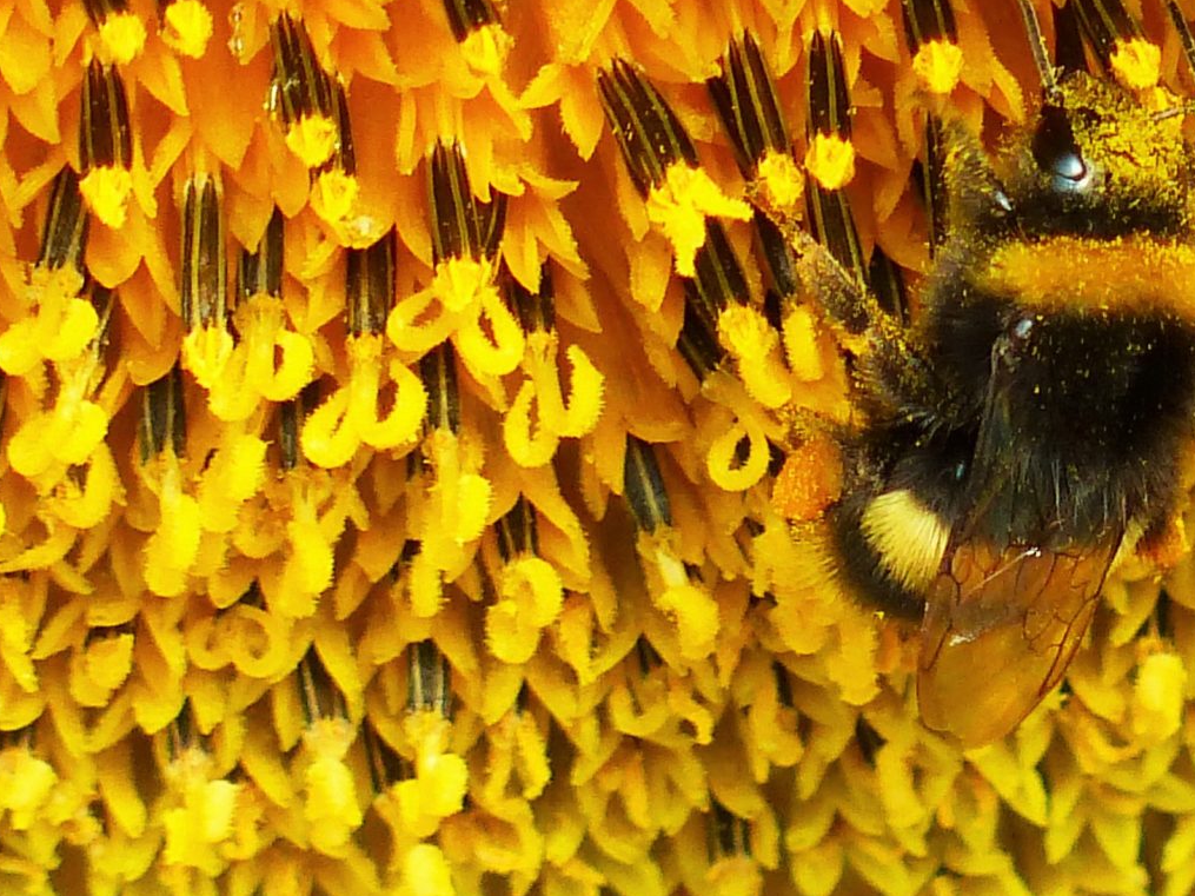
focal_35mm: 1665
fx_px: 57472
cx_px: 1304
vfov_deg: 0.9
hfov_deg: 1.2
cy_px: 271
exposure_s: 1/400
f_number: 4
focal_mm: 108
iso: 200
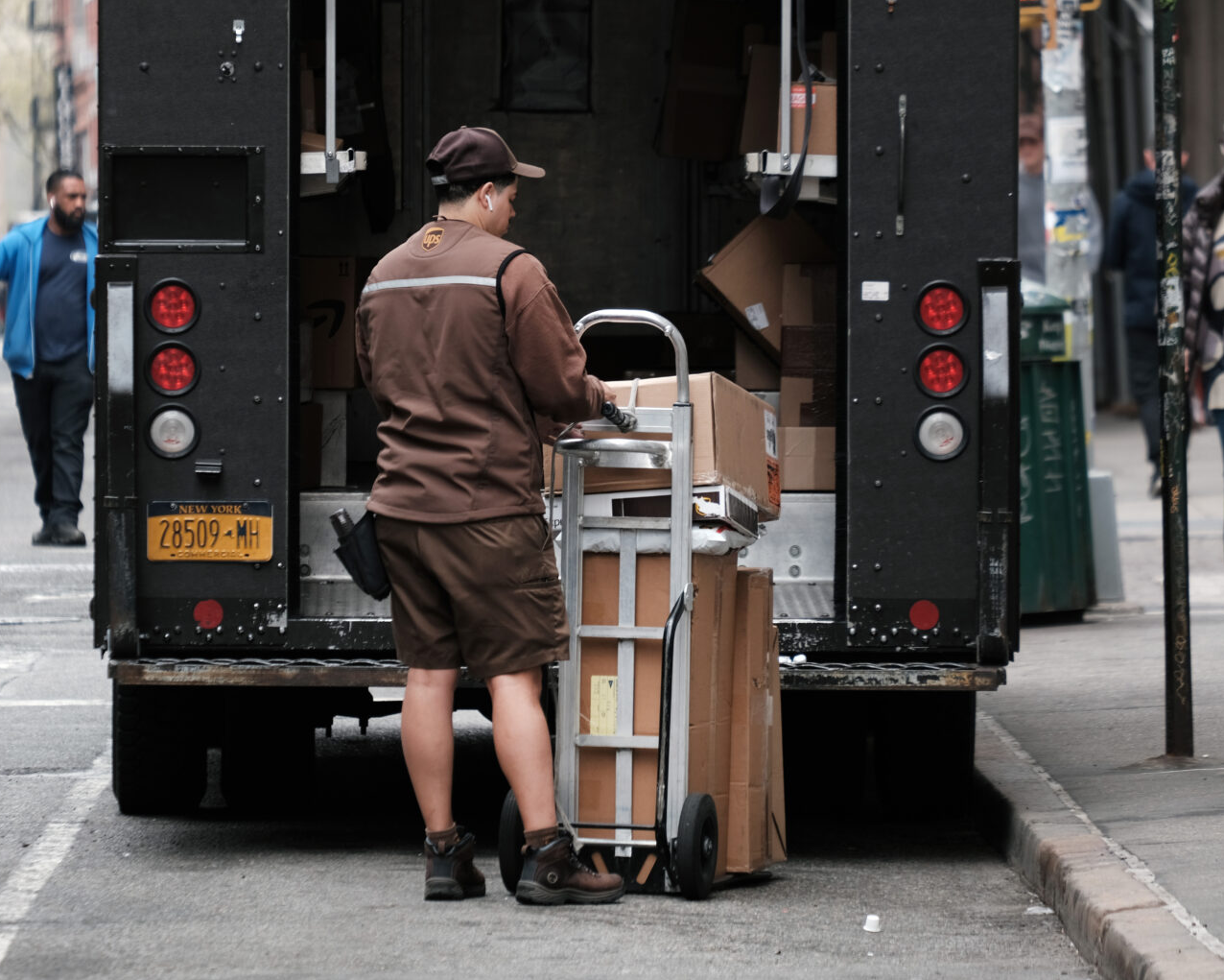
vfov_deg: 4.6
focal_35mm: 339
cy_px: 490
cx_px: 530
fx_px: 12281
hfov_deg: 5.7
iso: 160
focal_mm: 200
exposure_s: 1/105
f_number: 4.8
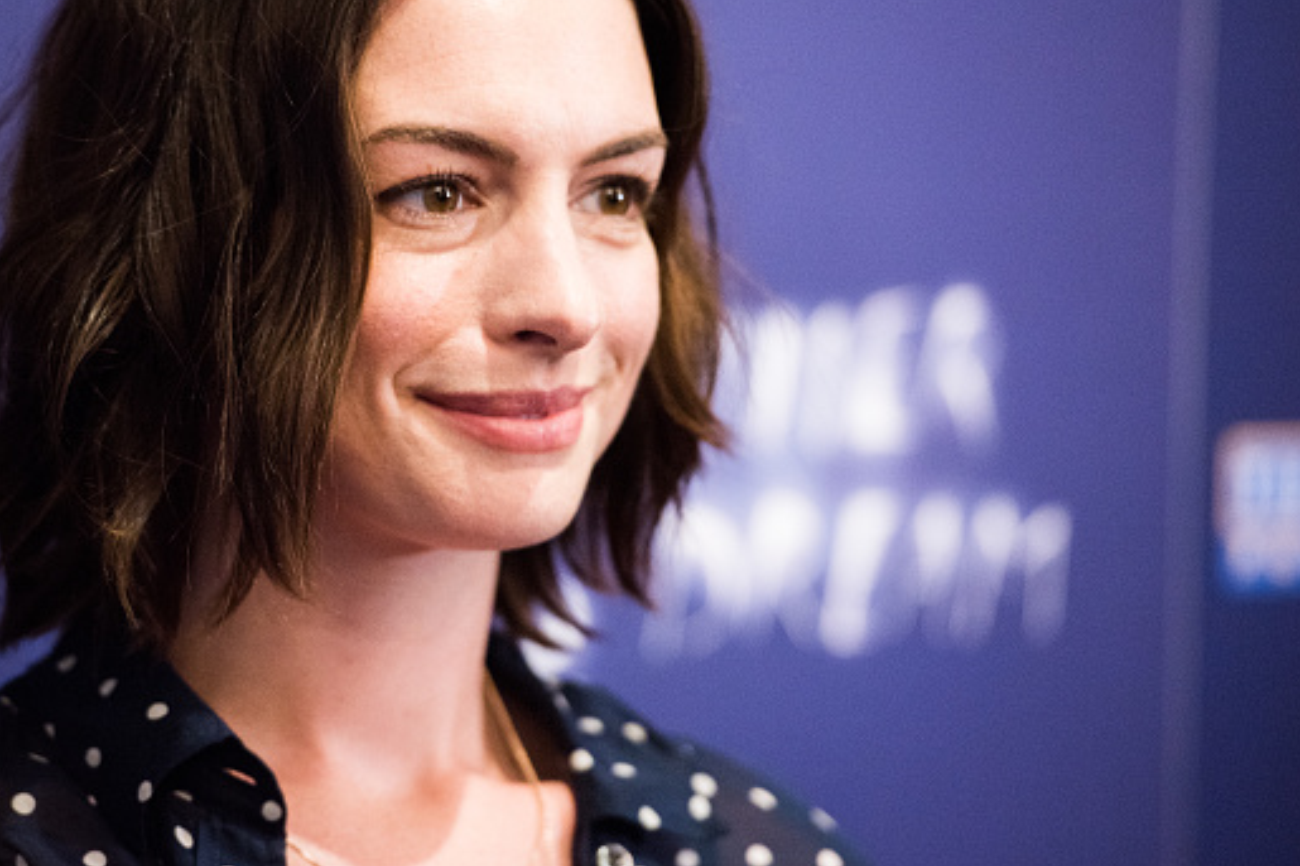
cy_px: 400
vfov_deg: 5.9
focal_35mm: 231
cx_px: 565
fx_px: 8339
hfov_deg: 8.9
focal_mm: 200
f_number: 3.2
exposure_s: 1/320
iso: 2500
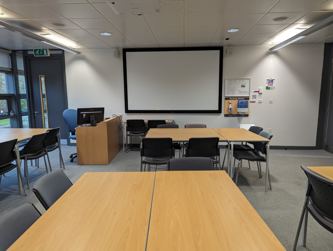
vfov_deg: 56.9
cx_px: 166
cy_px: 126
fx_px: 231
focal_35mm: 24
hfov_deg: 71.5
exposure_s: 1/25
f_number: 1.85
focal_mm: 6.81
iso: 51
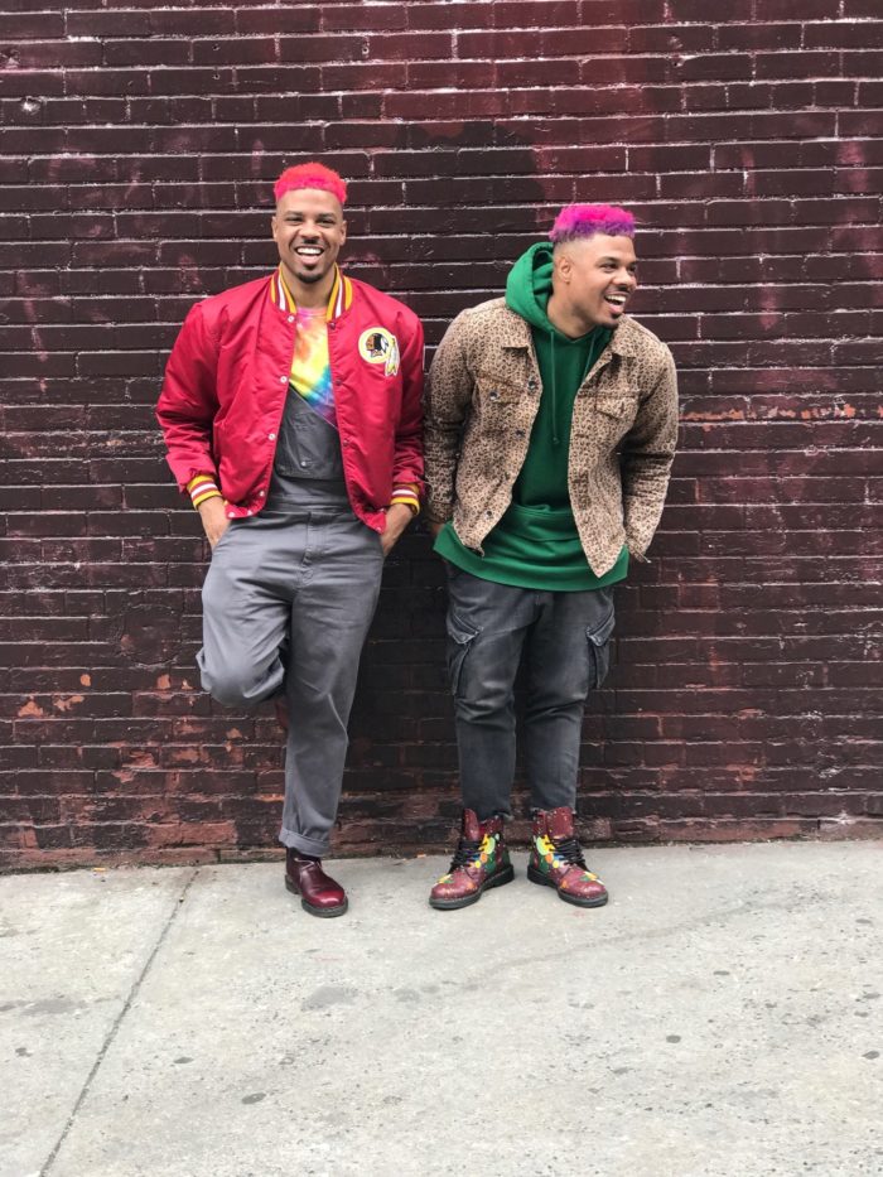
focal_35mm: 57
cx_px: 442
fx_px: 1938
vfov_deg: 33.8
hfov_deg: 25.7
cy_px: 588
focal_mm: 6.6
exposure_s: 1/120
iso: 25
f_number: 2.8
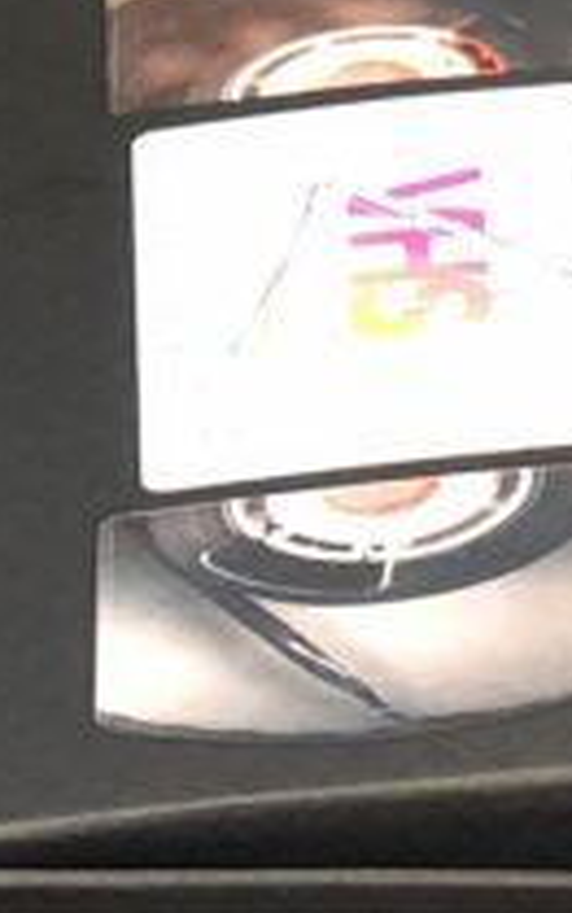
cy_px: 1372
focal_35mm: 281
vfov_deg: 7.3
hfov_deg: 4.7
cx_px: 417
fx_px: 6994
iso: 160
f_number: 2.4
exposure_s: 1/13
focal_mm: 6
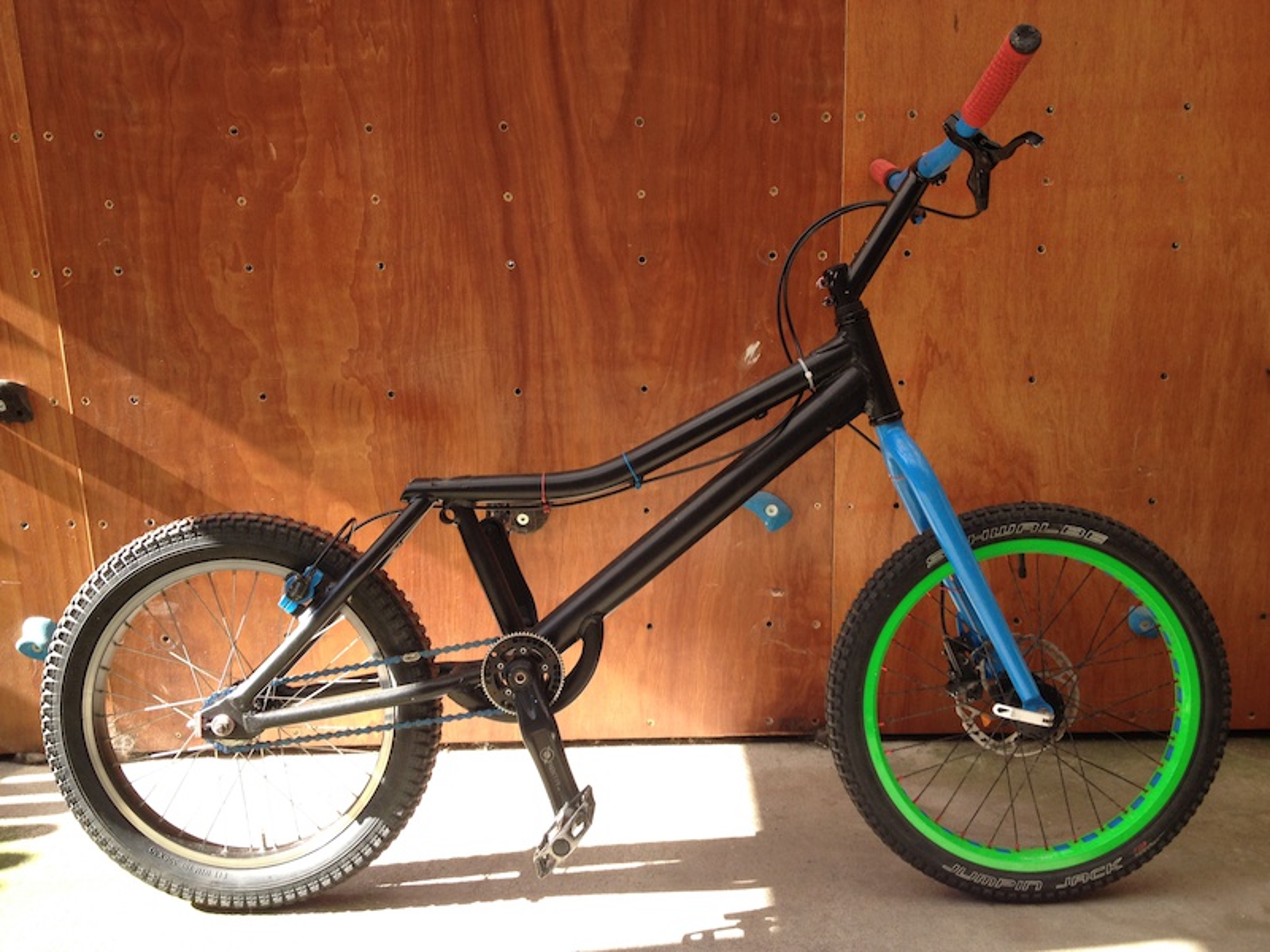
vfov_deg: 40.7
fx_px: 1284
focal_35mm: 35
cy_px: 476
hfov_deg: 52.6
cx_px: 635
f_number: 2.4
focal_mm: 4.28
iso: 50
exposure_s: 1/155
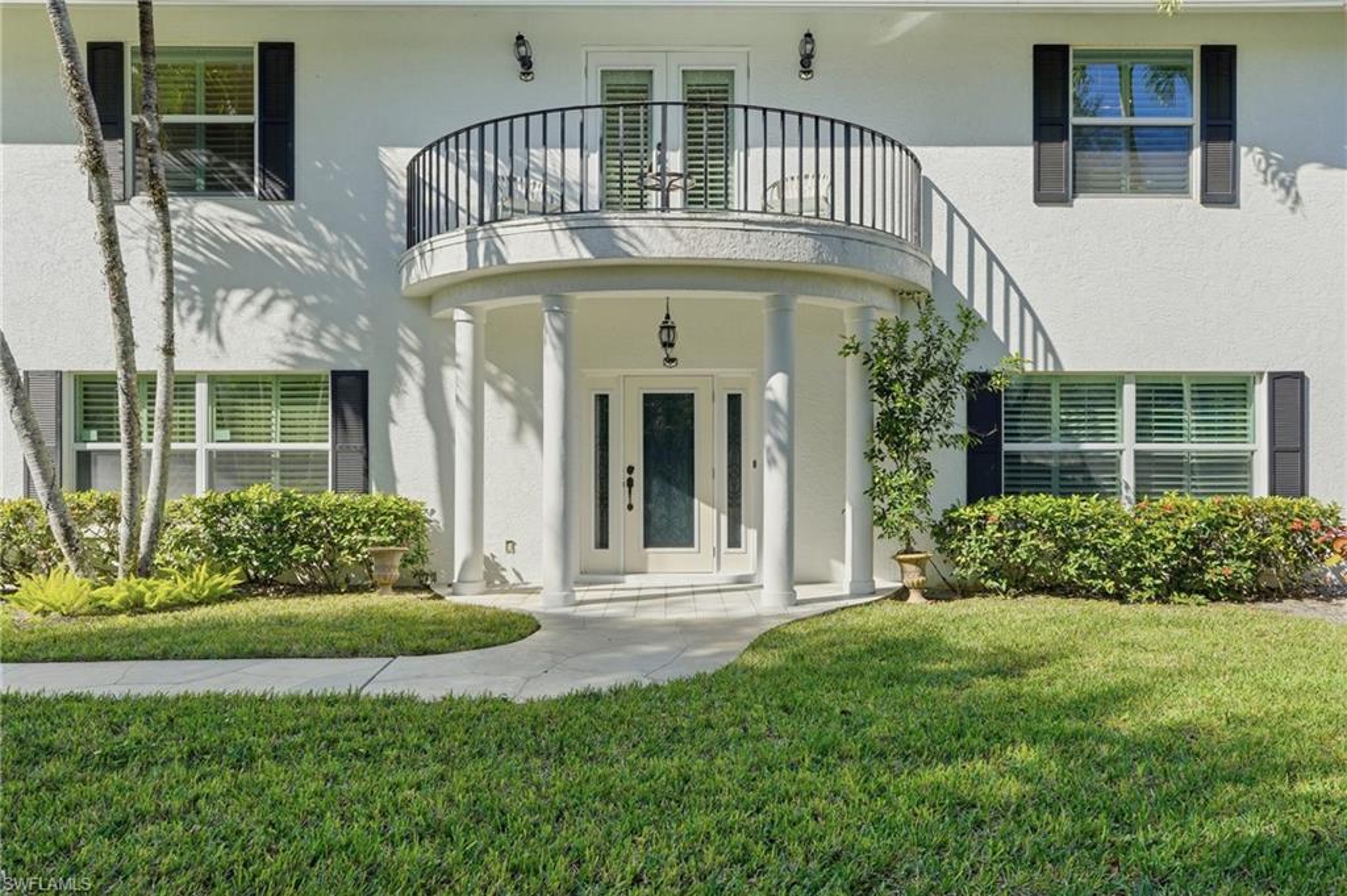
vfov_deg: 49.5
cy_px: 448
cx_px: 674
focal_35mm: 26
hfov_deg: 69.4
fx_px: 972
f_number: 9
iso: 400
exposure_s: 1/3200
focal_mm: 26
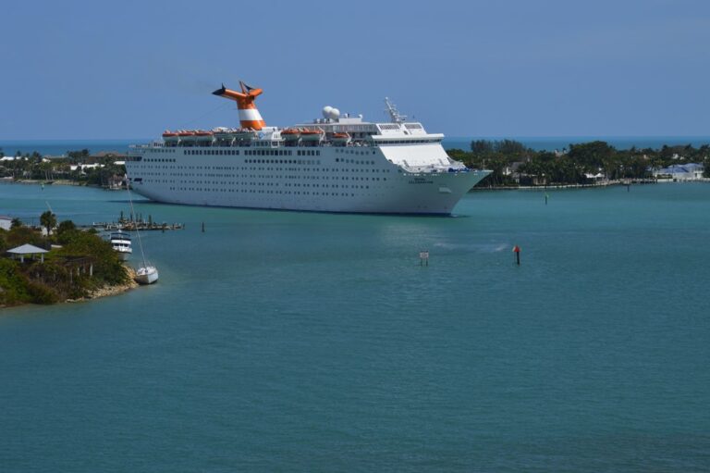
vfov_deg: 14.7
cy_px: 236
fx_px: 1833
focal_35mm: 93
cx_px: 355
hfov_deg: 21.9
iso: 160
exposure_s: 1/500
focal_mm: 62
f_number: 11
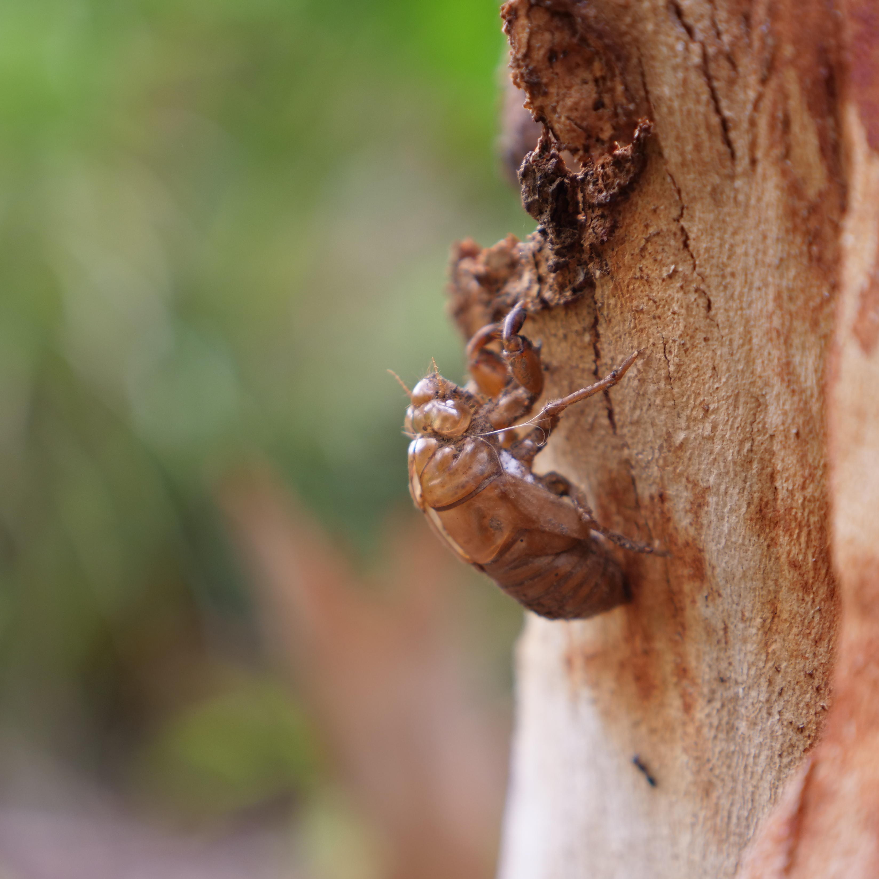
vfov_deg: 18.5
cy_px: 460
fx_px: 2701
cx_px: 522
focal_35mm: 94
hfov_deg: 18.5
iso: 200
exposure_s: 1/125
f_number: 2.8
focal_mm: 35
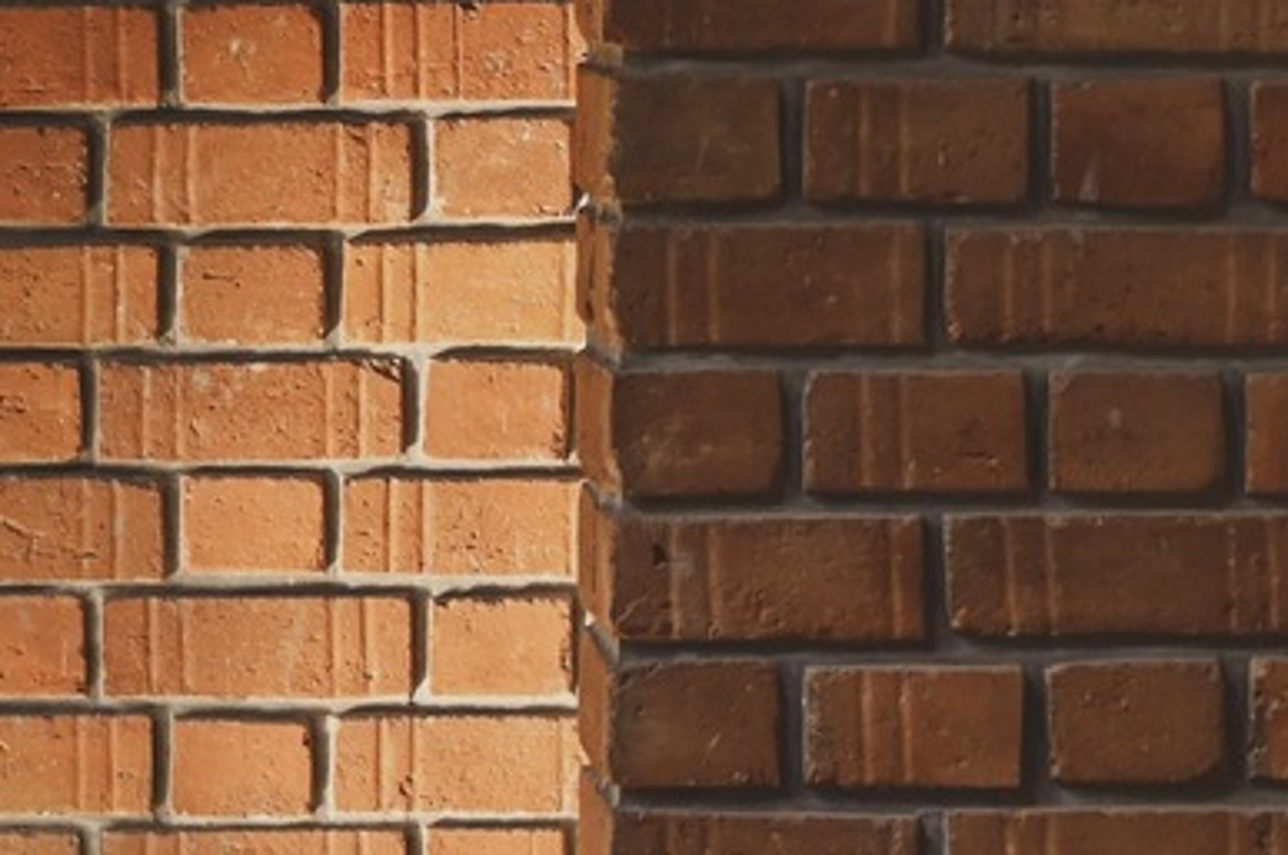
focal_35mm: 237
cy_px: -336
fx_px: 8469
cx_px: -80
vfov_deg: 5.7
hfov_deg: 8.6
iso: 100
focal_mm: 61
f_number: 4
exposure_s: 1/30
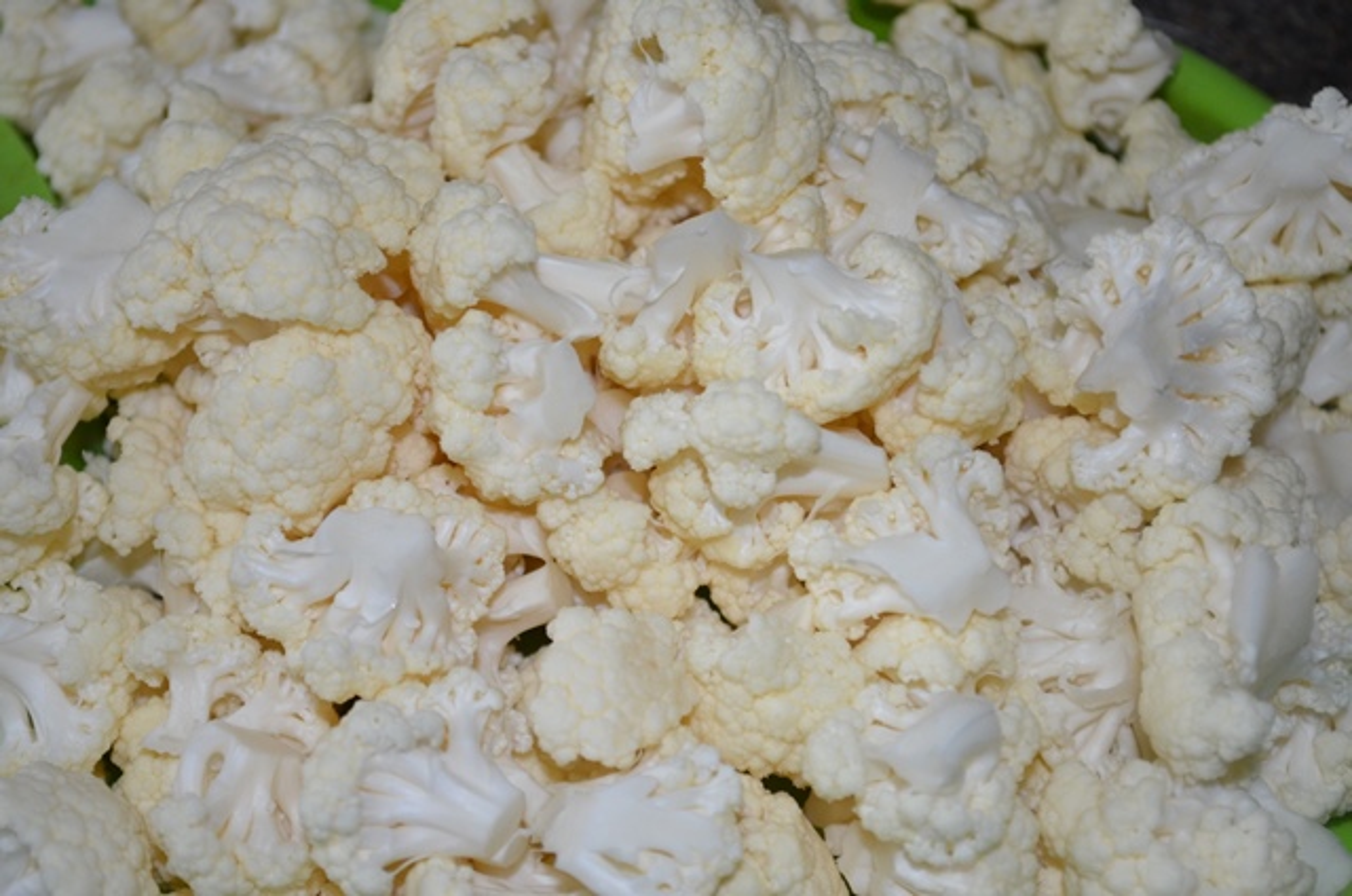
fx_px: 2923
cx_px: 676
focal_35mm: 78
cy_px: 448
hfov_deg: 26.0
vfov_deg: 17.4
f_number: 5.6
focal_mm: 52
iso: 1100
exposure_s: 1/60
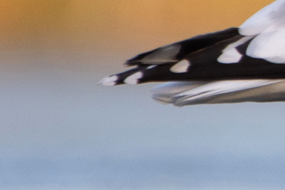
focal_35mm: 4543
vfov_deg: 0.3
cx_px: 652
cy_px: -27
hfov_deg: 0.5
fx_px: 35958
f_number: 6.3
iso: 400
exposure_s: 1/640
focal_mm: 600
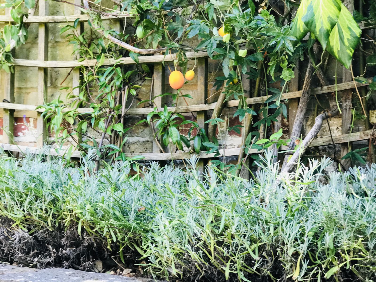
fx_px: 619
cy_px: 141
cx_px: 188
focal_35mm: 57
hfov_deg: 33.8
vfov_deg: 25.7
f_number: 2.8
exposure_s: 1/93
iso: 80
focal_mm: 6.6
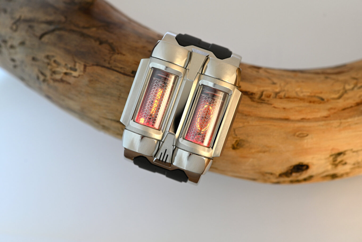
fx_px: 603
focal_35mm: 60
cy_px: 121
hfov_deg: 33.4
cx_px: 181
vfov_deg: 22.6
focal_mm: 60
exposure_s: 1/10
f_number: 7.1
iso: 400
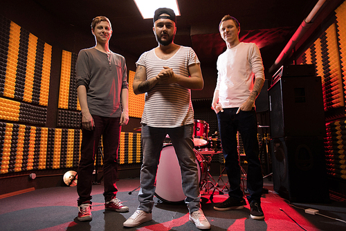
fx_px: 240
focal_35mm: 25
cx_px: 173
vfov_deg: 51.3
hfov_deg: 71.5
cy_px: 116
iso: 1000
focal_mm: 25
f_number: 2.8
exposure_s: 1/125
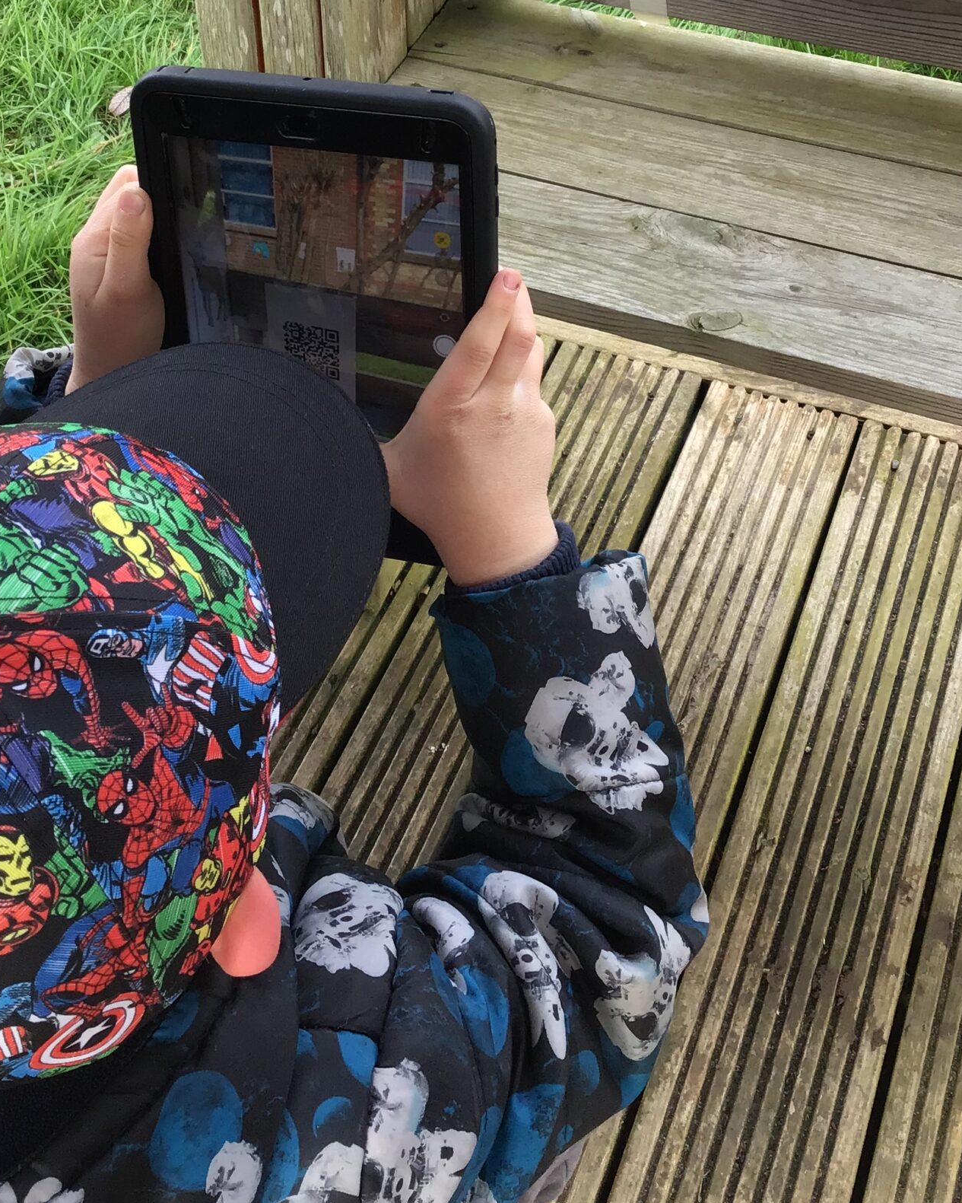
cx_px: 392
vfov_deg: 37.0
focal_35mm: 49
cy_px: 279
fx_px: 1744
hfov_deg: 30.8
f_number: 2.4
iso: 40
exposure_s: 1/120
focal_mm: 3.3
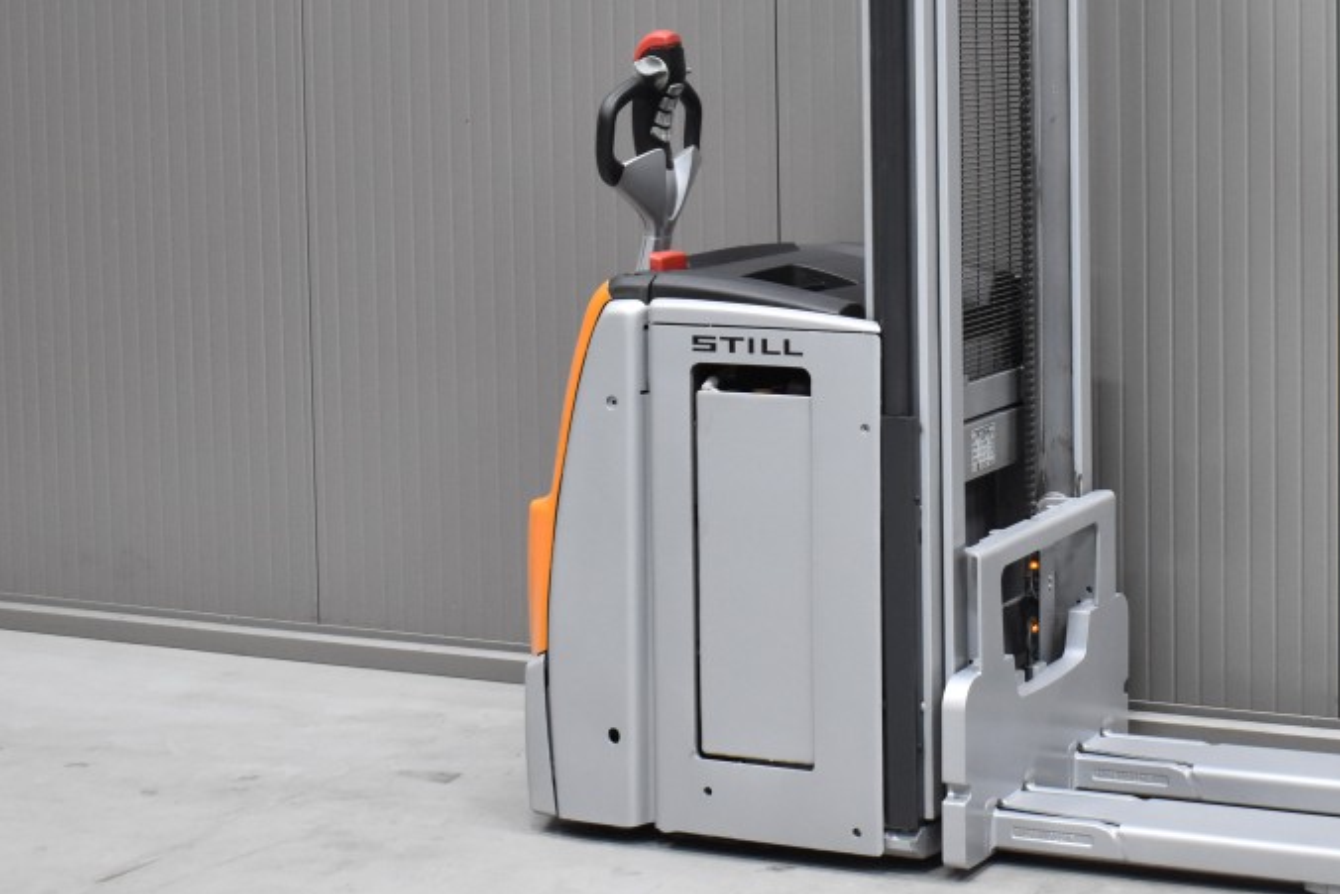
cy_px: 220
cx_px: 999
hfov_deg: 27.7
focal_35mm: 72
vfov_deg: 18.8
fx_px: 2676
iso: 1600
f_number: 5
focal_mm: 27
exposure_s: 1/40
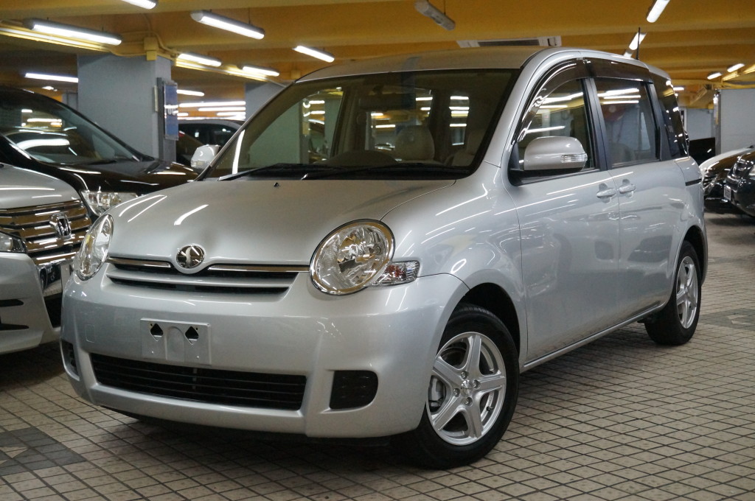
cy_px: 250
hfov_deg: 38.9
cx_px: 378
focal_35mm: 51
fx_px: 1068
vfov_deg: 26.4
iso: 3200
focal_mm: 34
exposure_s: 1/160
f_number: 5
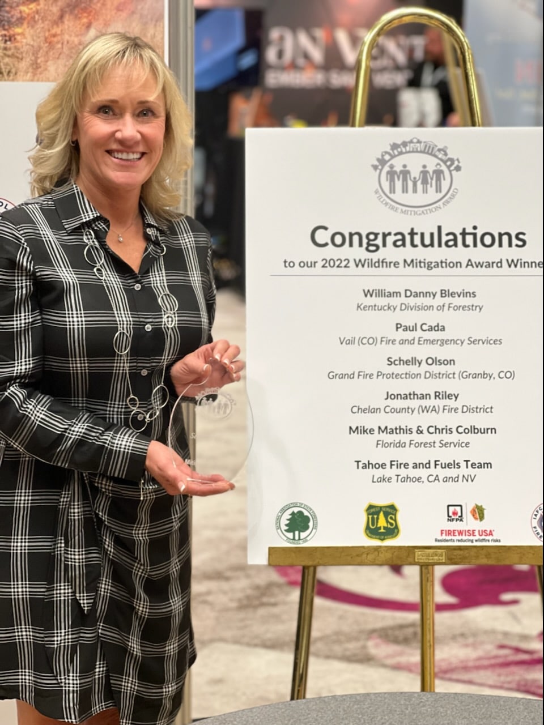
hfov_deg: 19.1
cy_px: 362
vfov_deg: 25.3
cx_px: 272
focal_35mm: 77
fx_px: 1613
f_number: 2.8
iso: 160
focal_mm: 9
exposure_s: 1/40
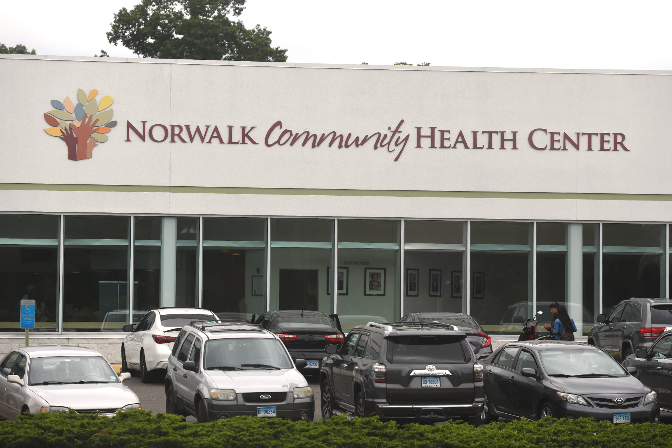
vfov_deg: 9.1
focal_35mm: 150
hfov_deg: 13.7
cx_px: 336
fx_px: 2800
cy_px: 224
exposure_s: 1/1000
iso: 200
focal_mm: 150
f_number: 5.6
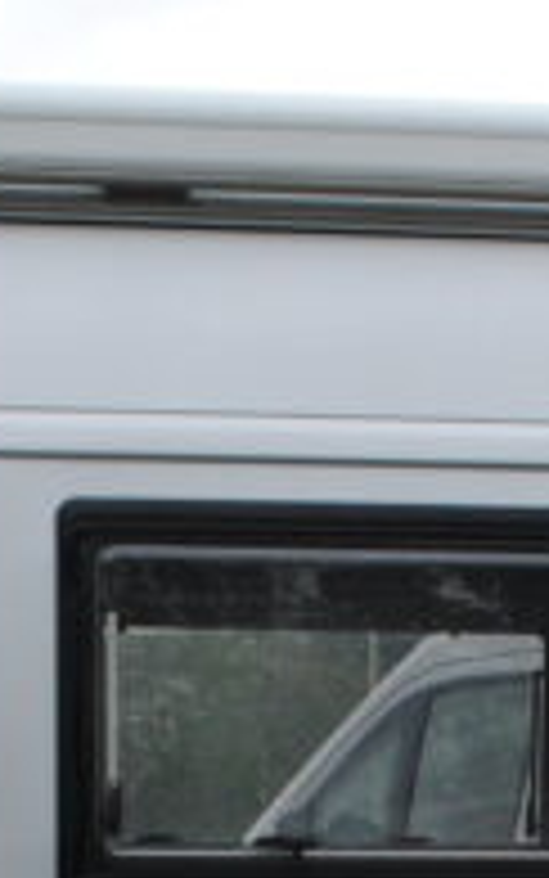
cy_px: 1105
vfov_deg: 13.9
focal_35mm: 145
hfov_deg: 9.0
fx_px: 3469
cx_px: 436
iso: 400
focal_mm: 18
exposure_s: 1/500
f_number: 5.6
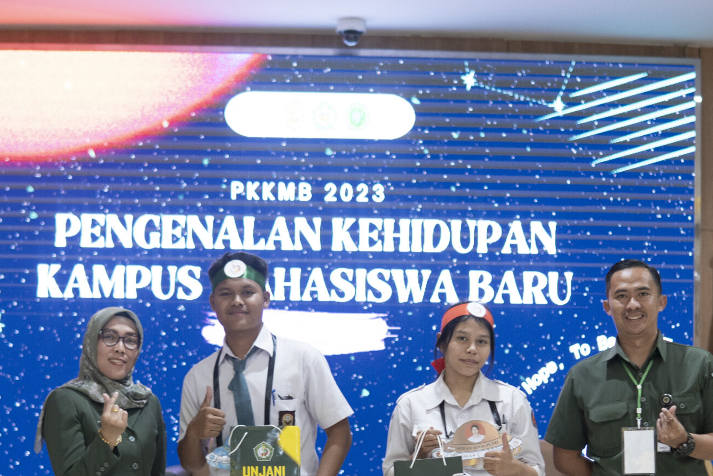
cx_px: 376
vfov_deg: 15.3
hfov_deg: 23.1
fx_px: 1743
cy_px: 434
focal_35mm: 88
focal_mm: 30
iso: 800
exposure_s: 1/125
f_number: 1.8
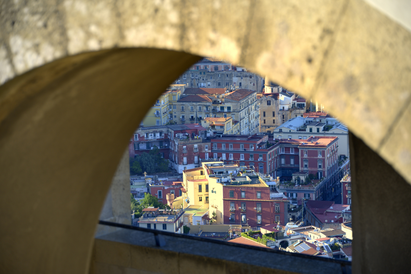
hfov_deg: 15.2
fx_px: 1542
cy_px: 137
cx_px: 206
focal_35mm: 135
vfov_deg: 10.2
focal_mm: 135
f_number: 5.6
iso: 100
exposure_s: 1/160
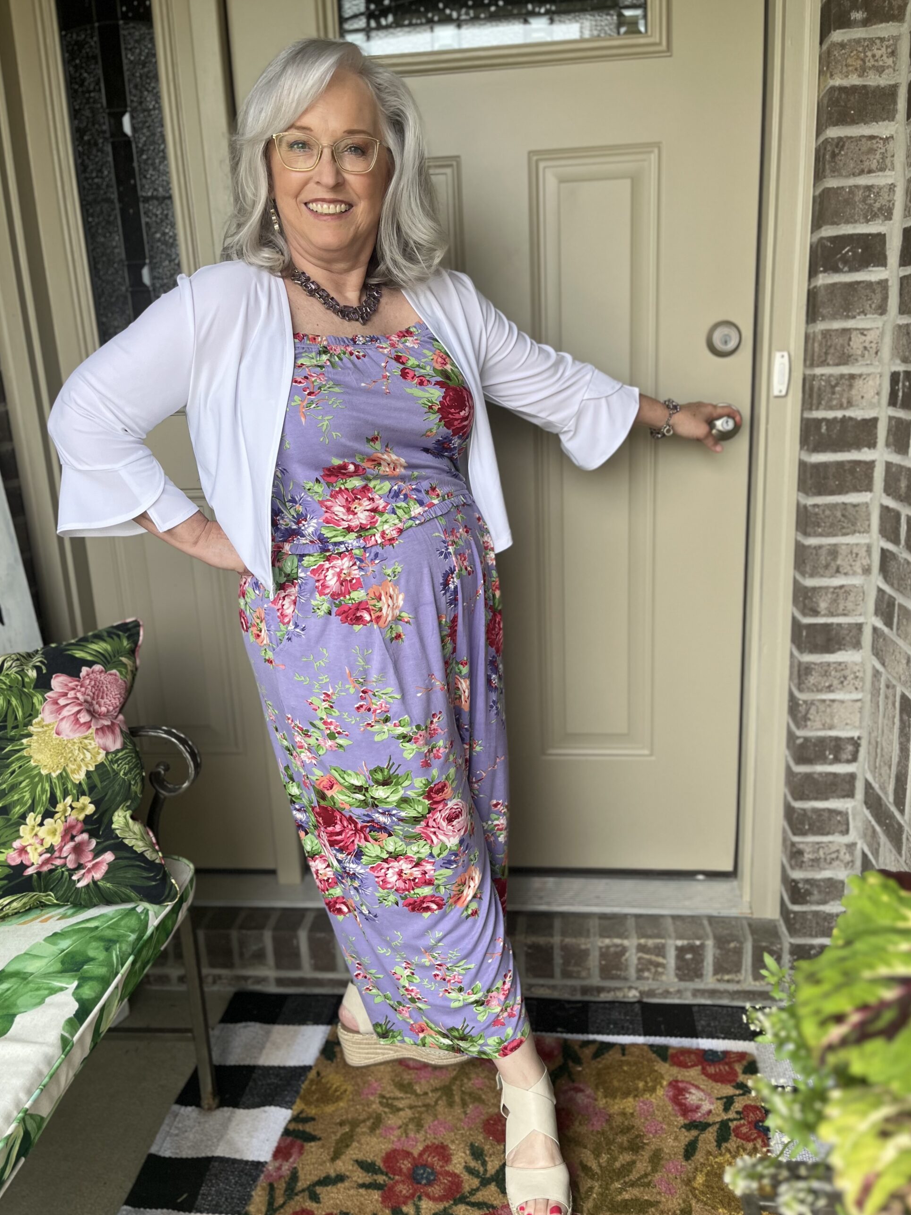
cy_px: 612
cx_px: 465
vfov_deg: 65.3
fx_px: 947
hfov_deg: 51.4
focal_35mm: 27
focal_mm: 5.1
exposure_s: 1/393
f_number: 1.6
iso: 50
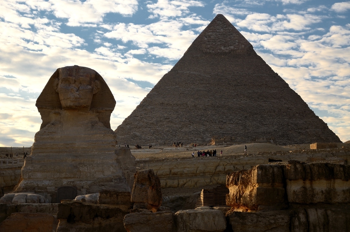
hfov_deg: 23.4
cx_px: 175
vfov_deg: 15.6
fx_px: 844
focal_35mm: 87
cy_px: 116
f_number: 5.6
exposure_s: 1/500
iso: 100
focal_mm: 58
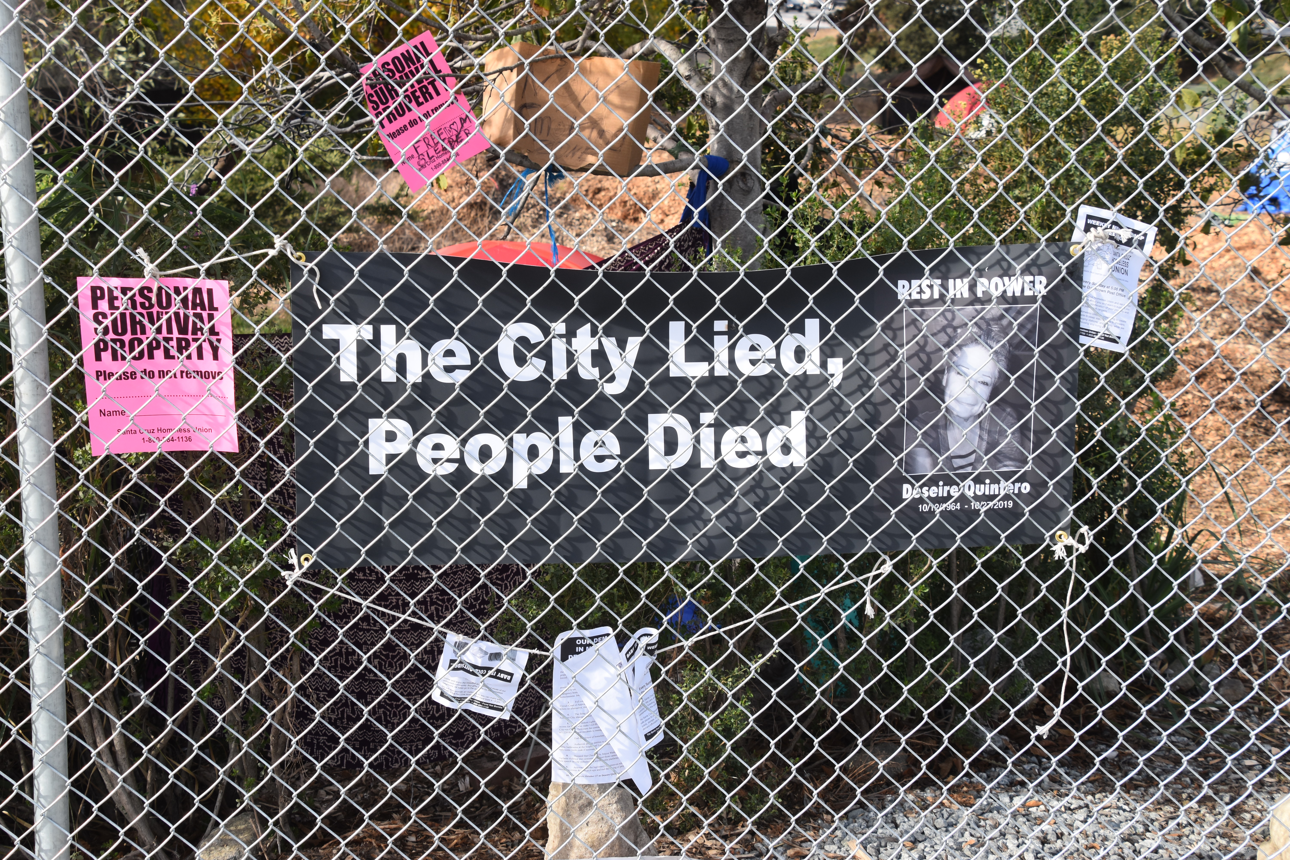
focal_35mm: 52
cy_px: 430
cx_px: 645
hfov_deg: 37.9
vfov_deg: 25.8
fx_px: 1881
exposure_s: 1/250
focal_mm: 35
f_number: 8
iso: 200
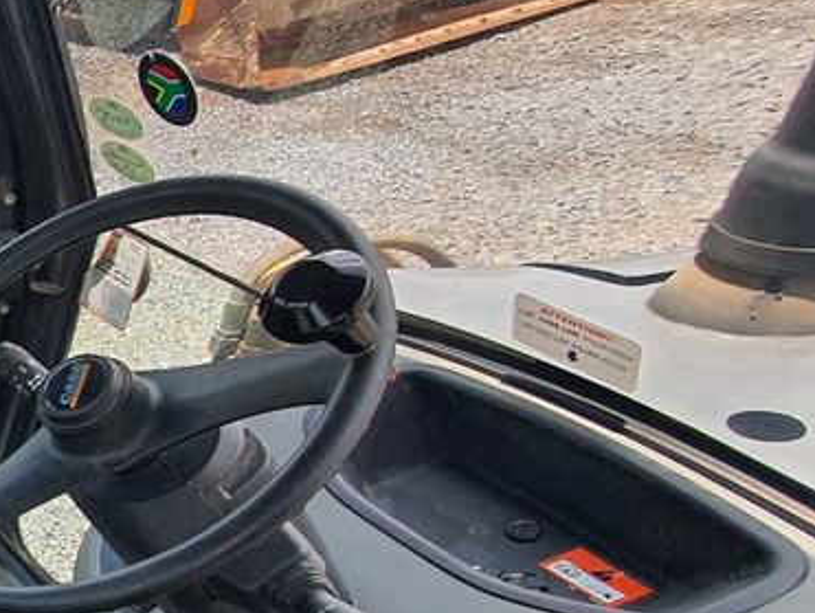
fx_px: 990
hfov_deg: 26.7
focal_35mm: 42
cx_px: -483
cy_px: 503
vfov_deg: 33.3
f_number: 2.2
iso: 50
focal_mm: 1.8
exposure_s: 1/246
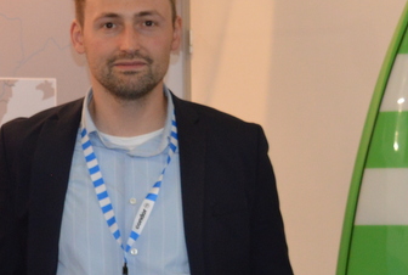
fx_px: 1818
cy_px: 266
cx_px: 0
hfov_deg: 12.6
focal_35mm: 160
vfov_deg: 8.6
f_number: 4.2
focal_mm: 28
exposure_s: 1/60
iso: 500
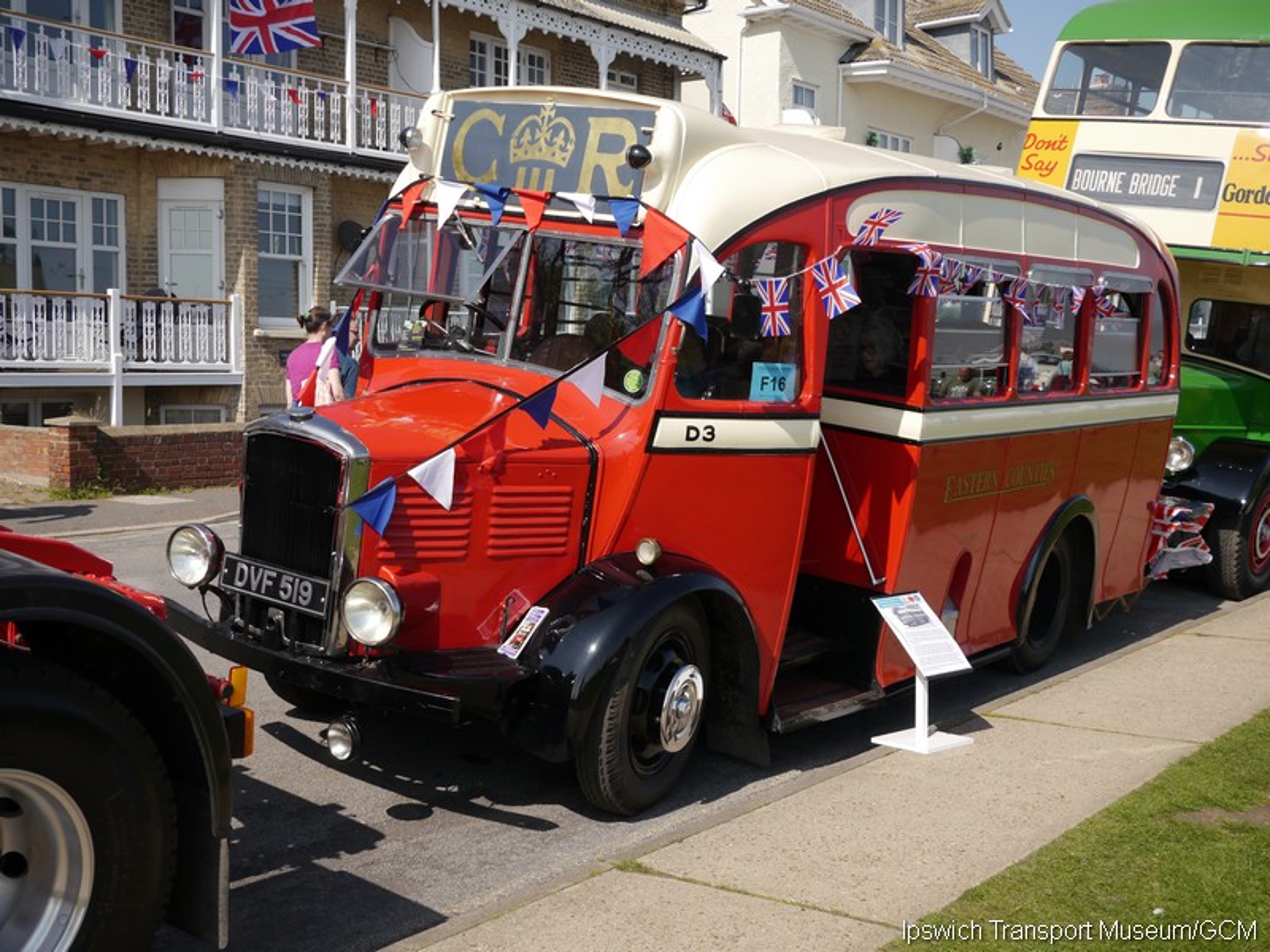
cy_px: 476
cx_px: 635
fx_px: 1614
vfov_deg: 32.9
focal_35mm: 44
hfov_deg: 42.9
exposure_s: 1/800
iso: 160
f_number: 5.6
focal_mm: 22
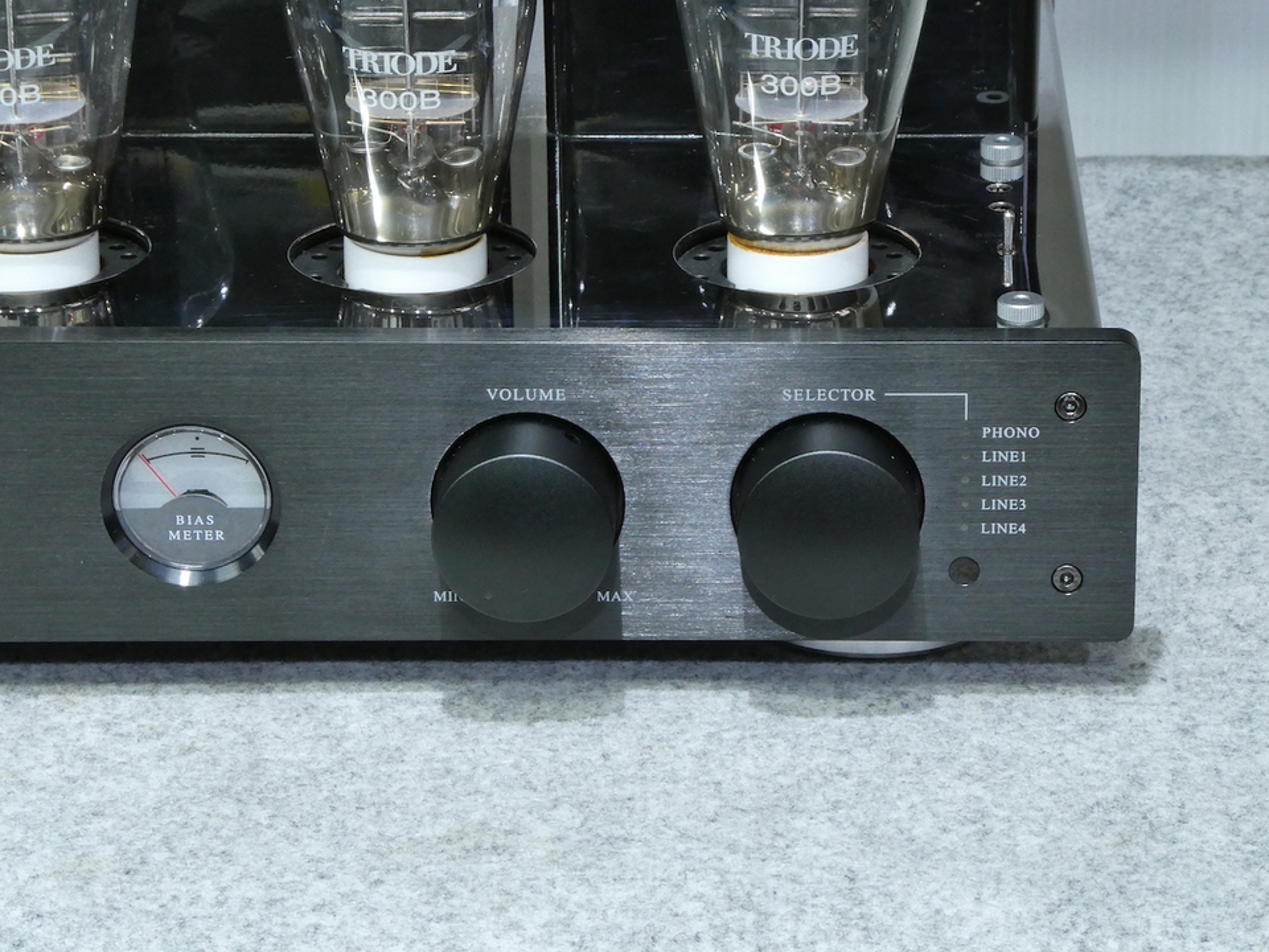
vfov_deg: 11.0
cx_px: 634
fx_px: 4949
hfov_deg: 14.6
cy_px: 476
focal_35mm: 135
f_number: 7.1
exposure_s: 1/5
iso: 400
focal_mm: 24.2
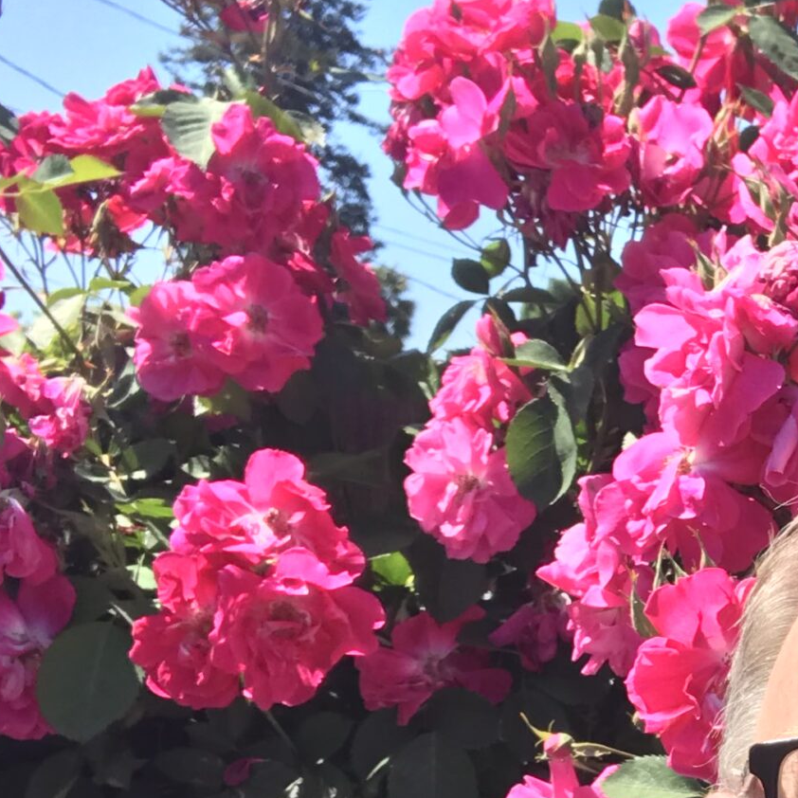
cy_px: 643
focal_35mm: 86
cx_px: 943
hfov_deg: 19.1
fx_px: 2243
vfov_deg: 19.9
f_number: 2.2
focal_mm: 2.87
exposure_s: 1/561
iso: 25
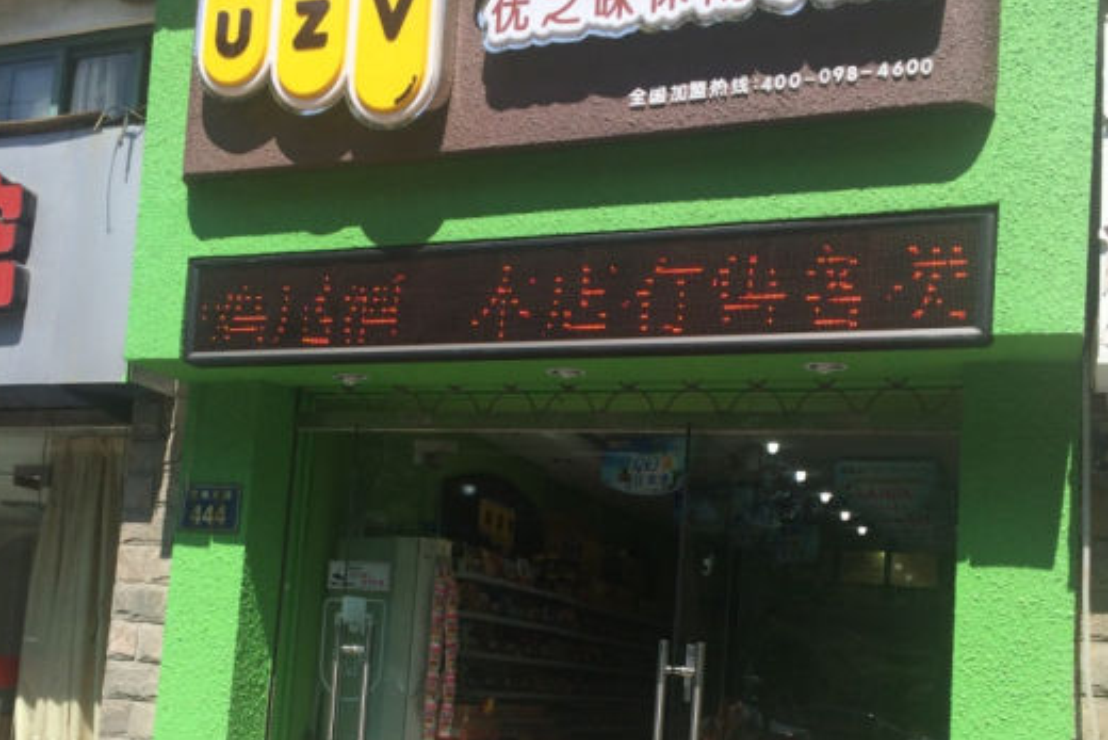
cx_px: 551
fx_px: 1293
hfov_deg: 46.4
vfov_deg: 31.4
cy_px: 554
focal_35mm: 42
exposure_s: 1/1580
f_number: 2.2
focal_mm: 4.12
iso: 32
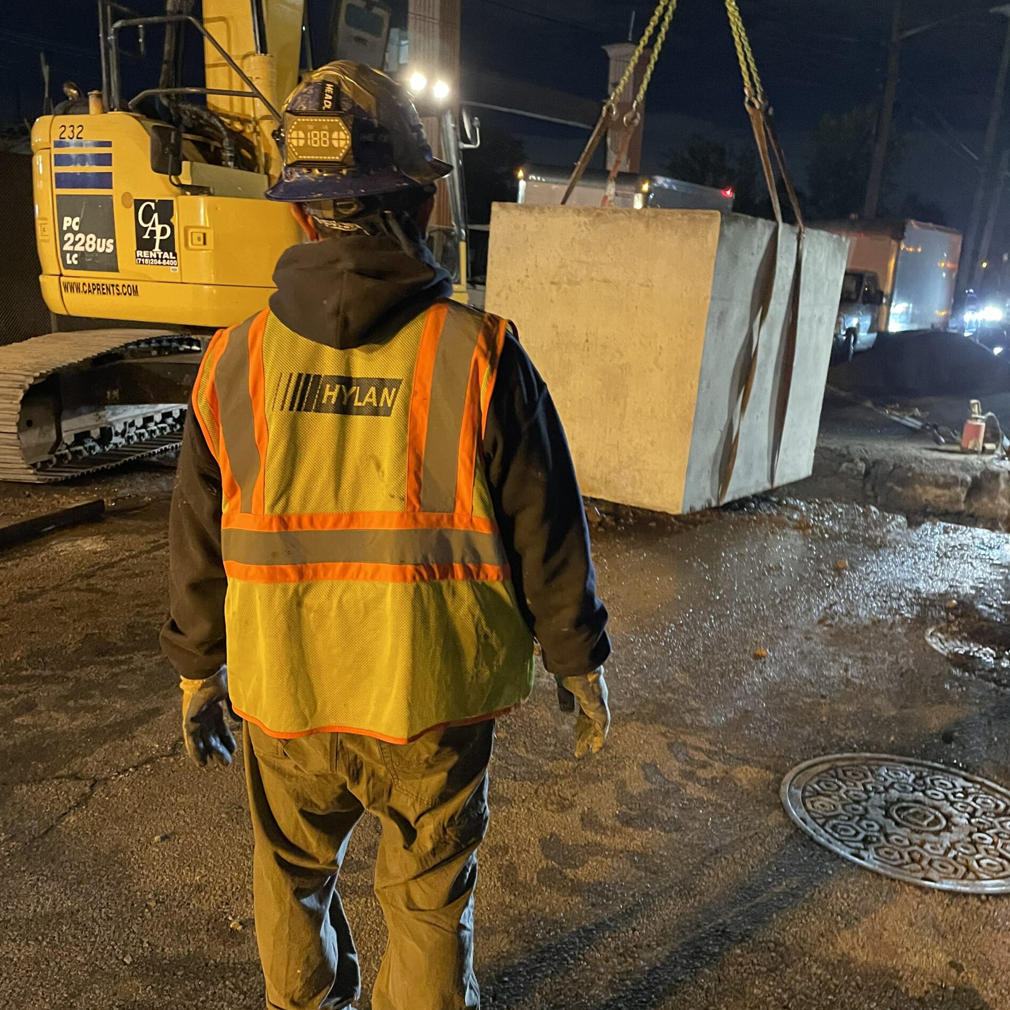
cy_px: 556
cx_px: 507
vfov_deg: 52.4
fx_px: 1023
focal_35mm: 31
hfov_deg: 52.5
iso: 640
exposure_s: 1/30
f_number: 1.6
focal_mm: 4.2
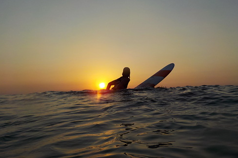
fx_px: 211
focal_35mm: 32
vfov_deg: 41.1
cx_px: 118
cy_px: 79
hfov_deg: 58.7
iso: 125
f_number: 3.3
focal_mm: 4.1
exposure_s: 1/1000
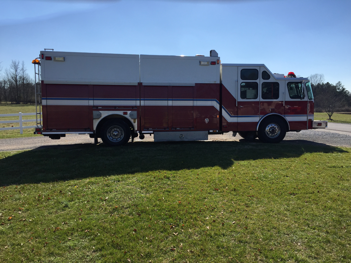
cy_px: 132
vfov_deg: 48.2
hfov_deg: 61.7
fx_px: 294
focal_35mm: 29
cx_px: 176
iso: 32
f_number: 2.2
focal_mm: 4.15
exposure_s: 1/2475
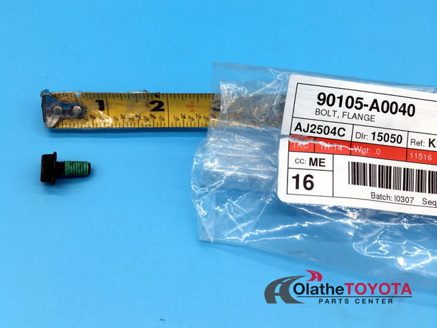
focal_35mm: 29
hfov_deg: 61.7
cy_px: 164
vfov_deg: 48.2
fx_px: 366
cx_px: 218
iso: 32
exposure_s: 1/120
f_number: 2.2
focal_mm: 4.15
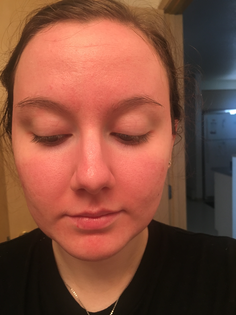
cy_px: 158
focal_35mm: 29
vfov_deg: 61.7
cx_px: 118
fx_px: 264
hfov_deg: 48.2
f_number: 2.2
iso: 125
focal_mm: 4.15
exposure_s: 1/30
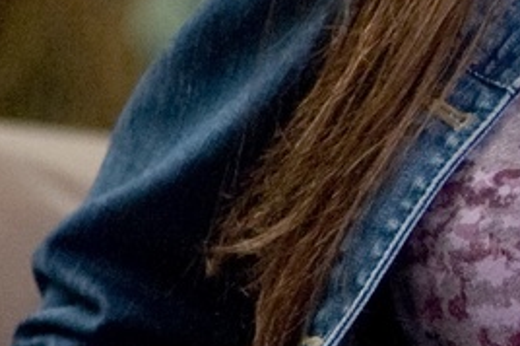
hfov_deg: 2.2
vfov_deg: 1.5
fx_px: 13229
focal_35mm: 917
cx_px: -731
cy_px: 49
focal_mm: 80
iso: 400
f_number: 2.8
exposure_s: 1/250
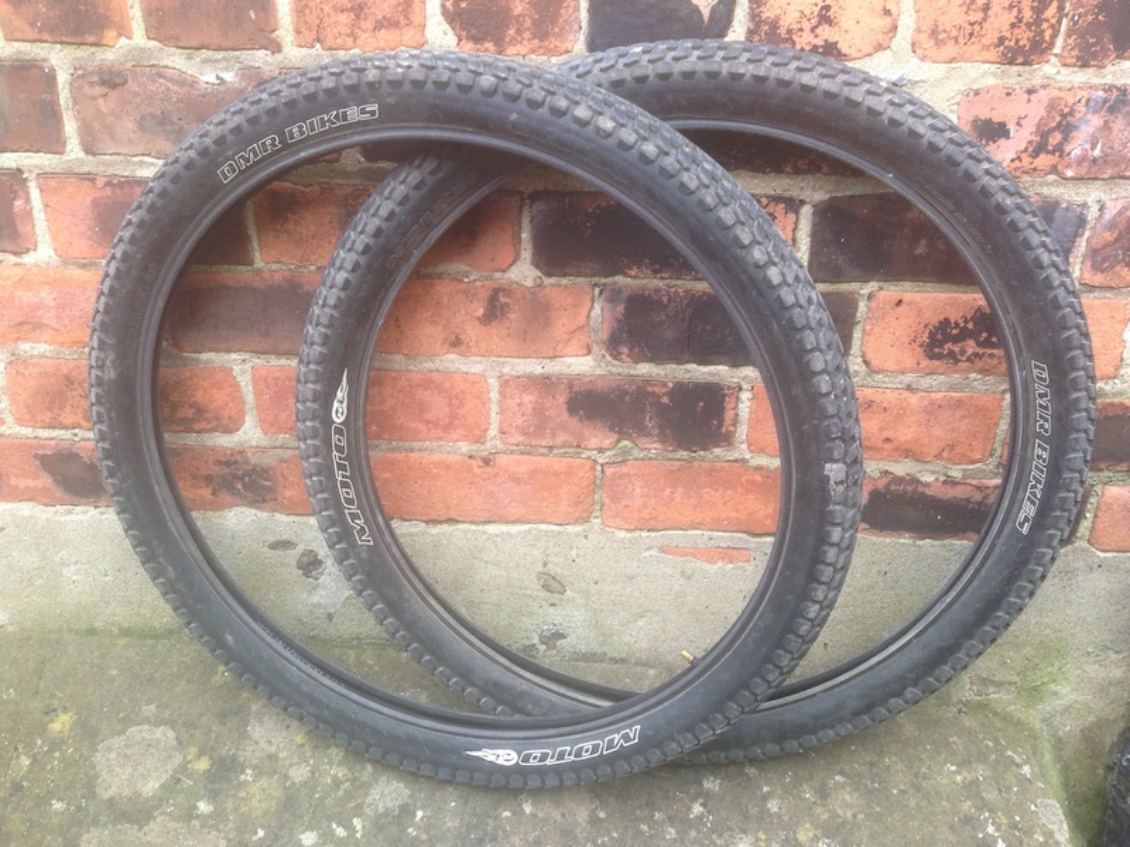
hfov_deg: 55.4
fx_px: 1077
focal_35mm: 33
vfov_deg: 42.9
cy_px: 424
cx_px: 565
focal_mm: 4.13
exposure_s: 1/60
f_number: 2.4
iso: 64
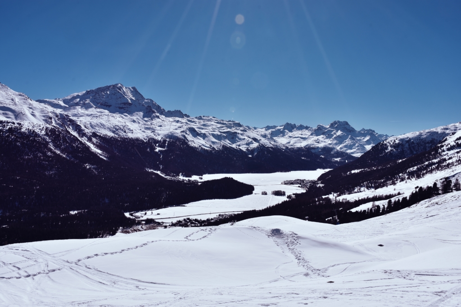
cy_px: 154
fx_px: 423
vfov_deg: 40.0
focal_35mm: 33
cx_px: 230
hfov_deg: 57.2
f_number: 13
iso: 100
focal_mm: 22
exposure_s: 1/250
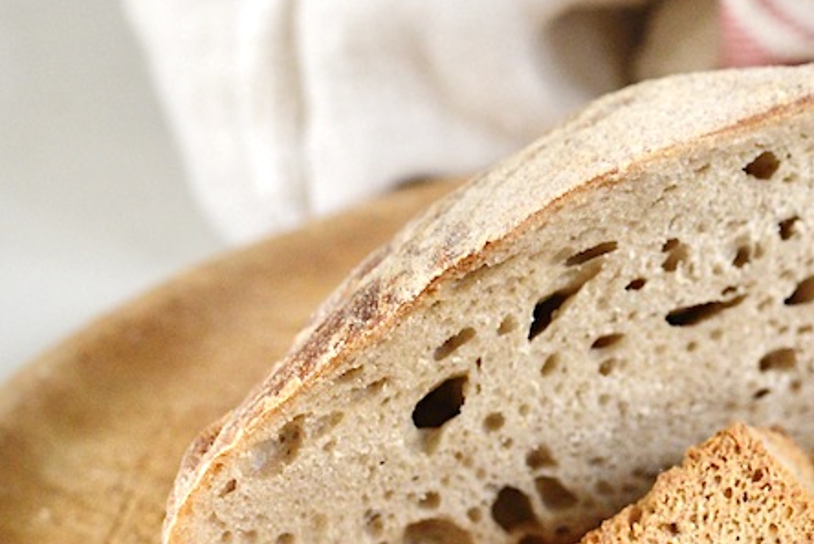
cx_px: 997
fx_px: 3667
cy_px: 281
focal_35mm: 162
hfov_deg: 12.4
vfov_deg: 8.5
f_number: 6.3
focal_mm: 60
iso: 2500
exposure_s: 1/200
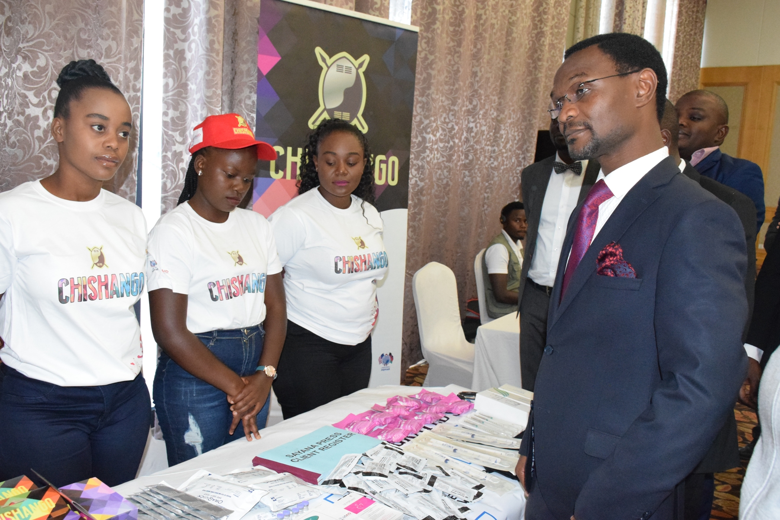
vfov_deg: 40.0
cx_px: 390
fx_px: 715
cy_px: 260
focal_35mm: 33
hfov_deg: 57.2
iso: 6400
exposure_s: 1/100
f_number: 8
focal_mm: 22
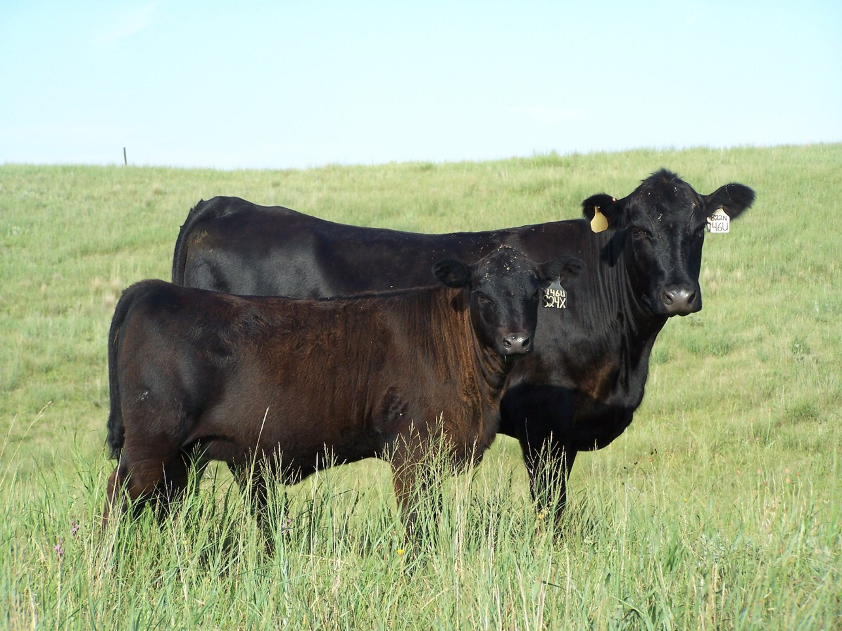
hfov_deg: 14.2
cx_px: 421
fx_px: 3381
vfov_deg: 10.7
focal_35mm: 139
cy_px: 316
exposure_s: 1/500
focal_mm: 23.1
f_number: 3.2
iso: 80
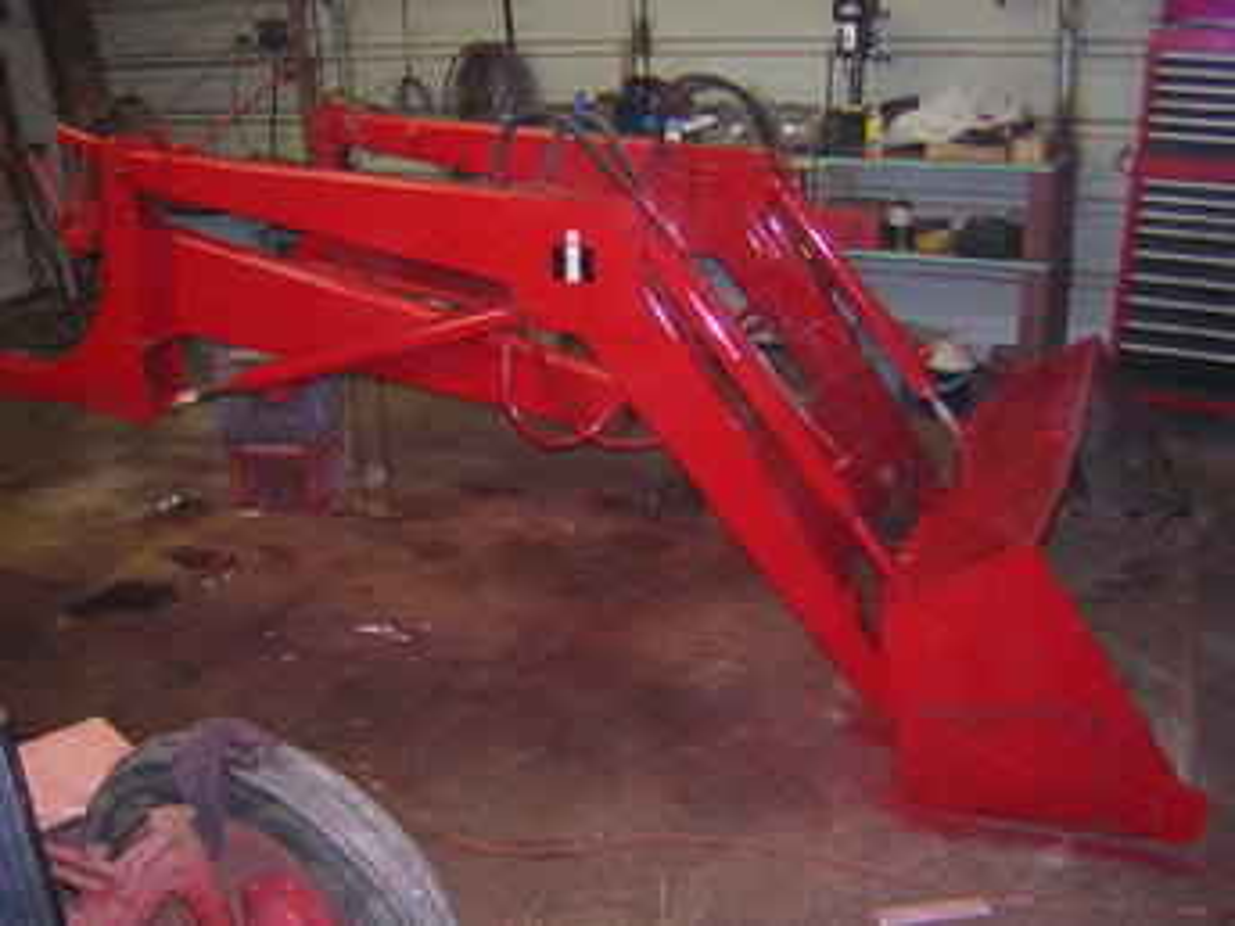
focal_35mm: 36
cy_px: 463
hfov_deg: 51.4
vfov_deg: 39.7
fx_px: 1284
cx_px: 618
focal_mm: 4.7
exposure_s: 1/60.1
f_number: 2.6
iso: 400
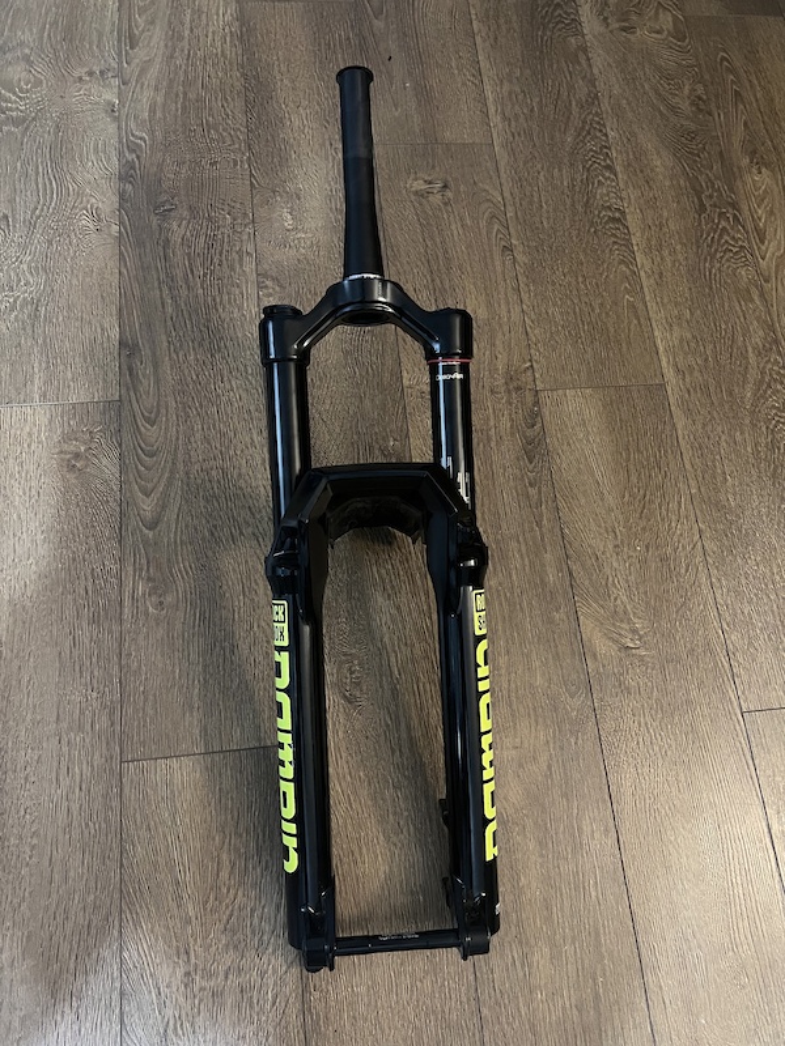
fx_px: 786
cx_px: 392
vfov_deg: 67.3
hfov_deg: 53.1
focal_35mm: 26
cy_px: 523
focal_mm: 5.7
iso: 640
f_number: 1.5
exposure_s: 1/30
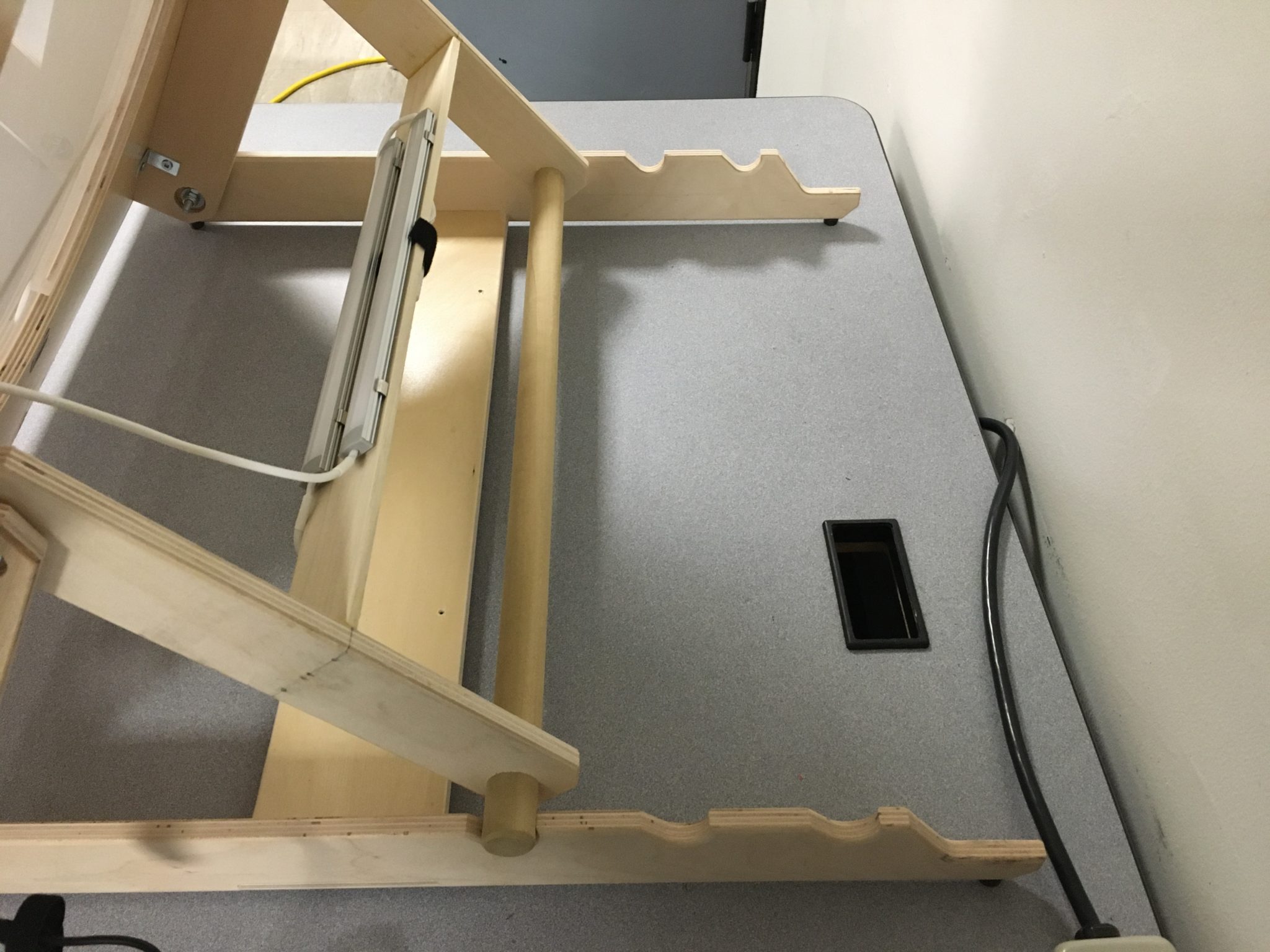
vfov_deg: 48.2
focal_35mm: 29
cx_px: 635
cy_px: 476
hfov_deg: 61.7
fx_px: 1064
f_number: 2.2
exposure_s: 1/20
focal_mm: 4.15
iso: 200
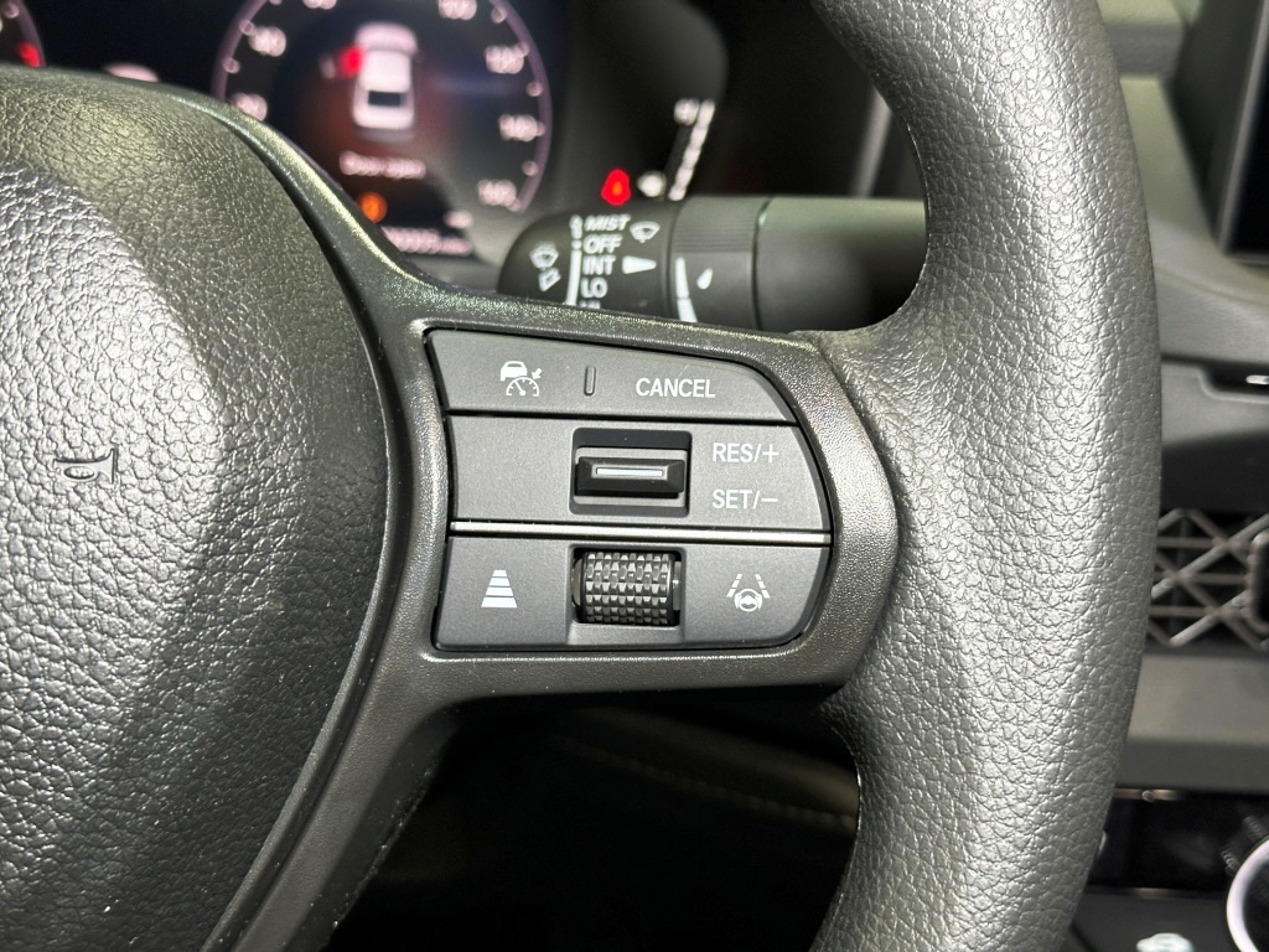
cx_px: 634
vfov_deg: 30.3
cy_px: 476
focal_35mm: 48
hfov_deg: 39.7
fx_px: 1760
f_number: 1.78
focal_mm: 6.86
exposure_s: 1/40
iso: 320
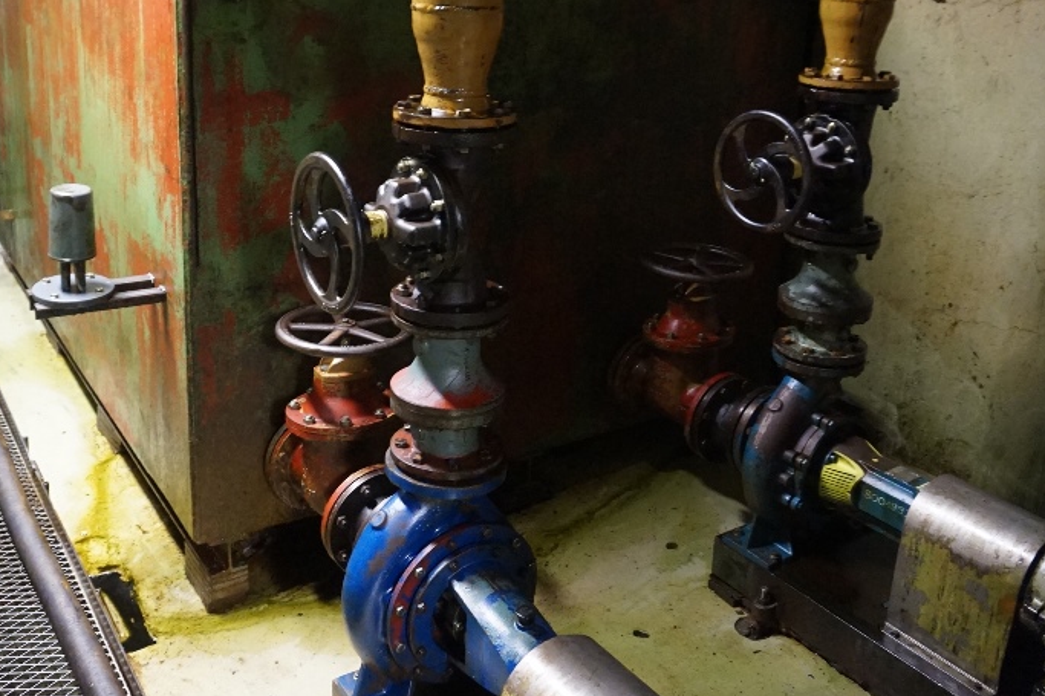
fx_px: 1045
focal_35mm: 36
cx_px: 427
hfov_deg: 52.8
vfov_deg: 36.2
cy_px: 198
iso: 3200
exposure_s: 1/30
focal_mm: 16
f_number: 3.5
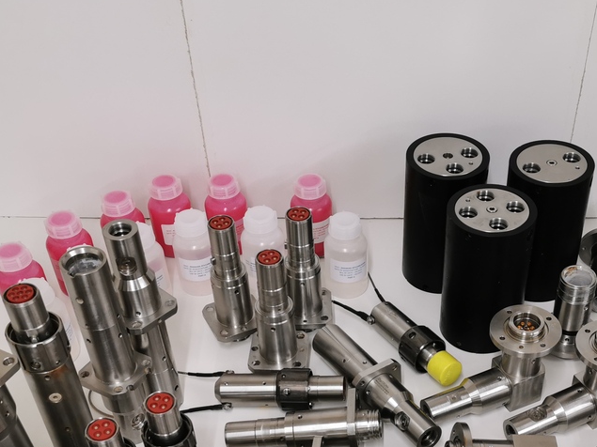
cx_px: 383
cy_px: 395
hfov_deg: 37.2
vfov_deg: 27.6
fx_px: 879
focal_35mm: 51
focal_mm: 5.56
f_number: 1.6
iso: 100
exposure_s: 1/60
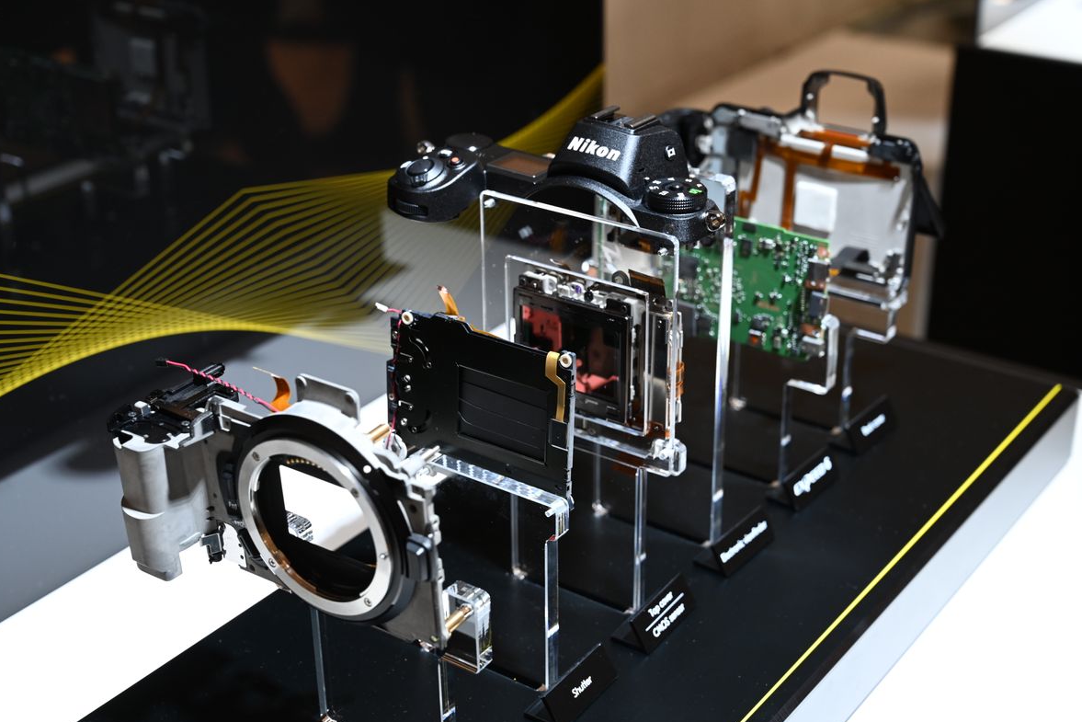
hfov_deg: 37.5
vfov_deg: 25.5
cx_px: 540
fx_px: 1593
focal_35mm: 53
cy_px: 367
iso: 800
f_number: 6.3
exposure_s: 1/50
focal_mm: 52
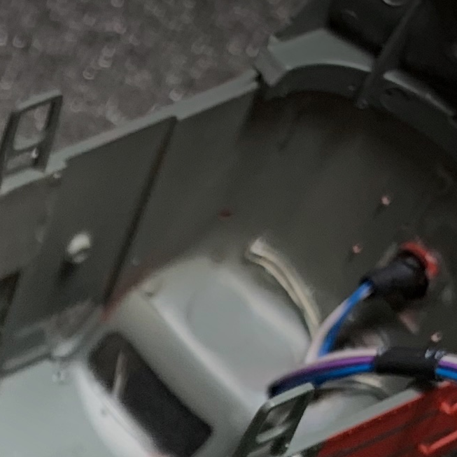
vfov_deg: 11.0
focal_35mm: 142
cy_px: 967
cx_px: -365
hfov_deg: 11.4
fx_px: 2121
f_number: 1.8
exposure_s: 1/60
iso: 80
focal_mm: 4.25
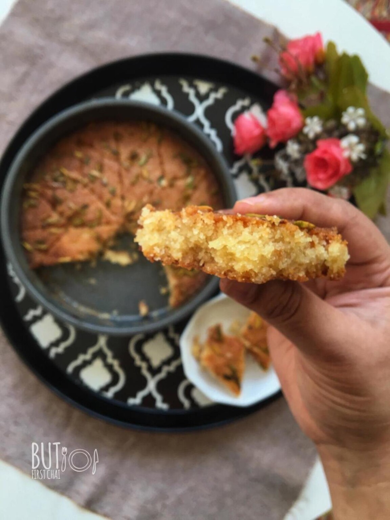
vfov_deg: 61.7
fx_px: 436
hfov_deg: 48.2
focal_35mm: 29
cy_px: 260
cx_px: 195
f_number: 2.2
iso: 25
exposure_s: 1/33
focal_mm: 4.15
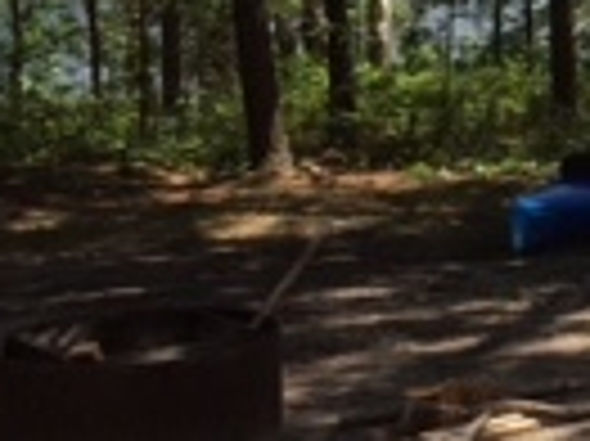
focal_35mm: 142
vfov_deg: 10.3
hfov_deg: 13.1
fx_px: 2418
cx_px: 896
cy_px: -54
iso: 32
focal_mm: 4.15
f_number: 2.2
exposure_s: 1/1244
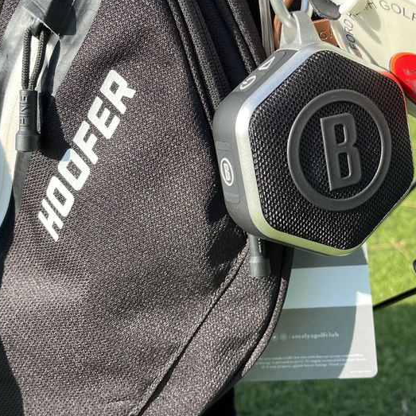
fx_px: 612
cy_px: 149
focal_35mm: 45
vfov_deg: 37.3
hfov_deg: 37.1
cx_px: 282
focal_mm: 5.1
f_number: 1.6
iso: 50
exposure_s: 1/935
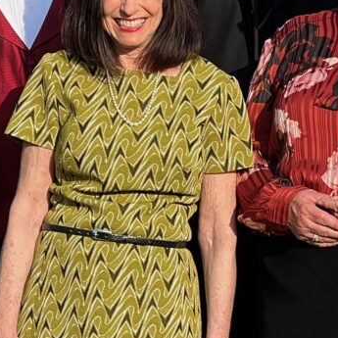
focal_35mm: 303
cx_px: 237
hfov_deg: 5.8
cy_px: 188
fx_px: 3347
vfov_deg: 5.8
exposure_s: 1/282
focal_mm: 9
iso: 32
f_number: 2.8
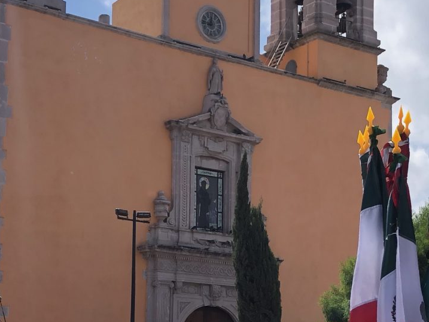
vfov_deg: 18.1
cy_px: 299
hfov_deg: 24.4
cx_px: 199
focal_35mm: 80
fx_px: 992
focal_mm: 4
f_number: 1.8
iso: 20
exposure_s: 1/2114
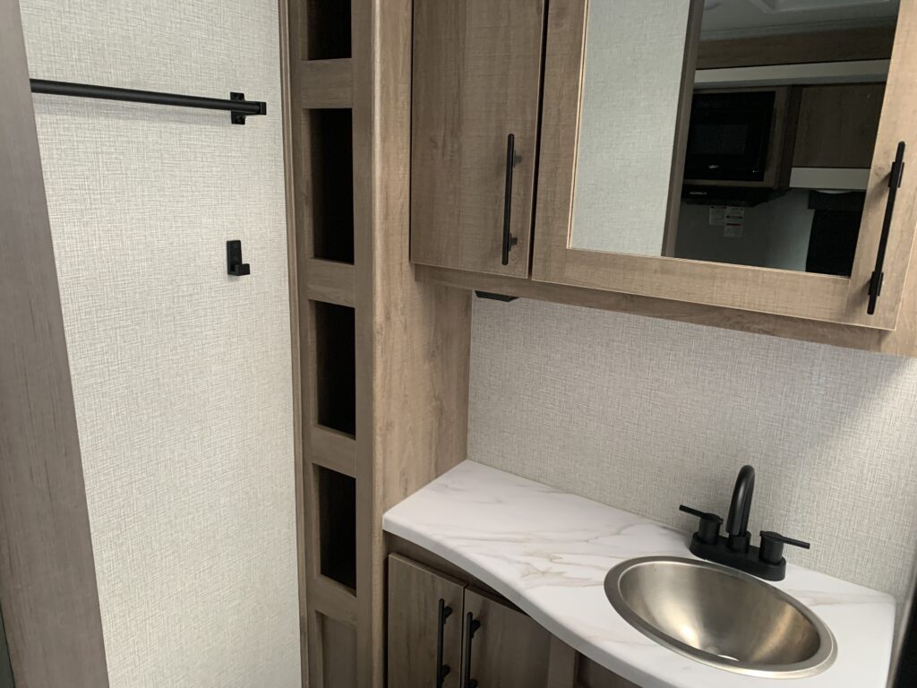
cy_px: 344
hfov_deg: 67.3
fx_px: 689
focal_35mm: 26
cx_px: 458
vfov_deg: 53.1
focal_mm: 4.25
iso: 200
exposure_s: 1/60
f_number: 1.8
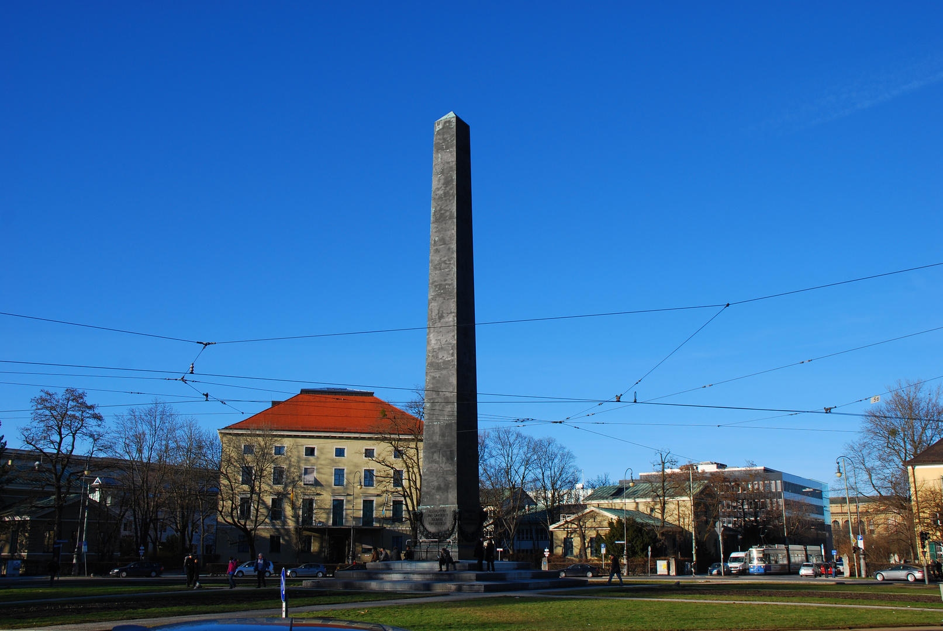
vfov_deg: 35.6
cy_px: 316
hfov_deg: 51.2
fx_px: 984
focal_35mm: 38
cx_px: 472
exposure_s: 1/250
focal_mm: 25
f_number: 8
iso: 100
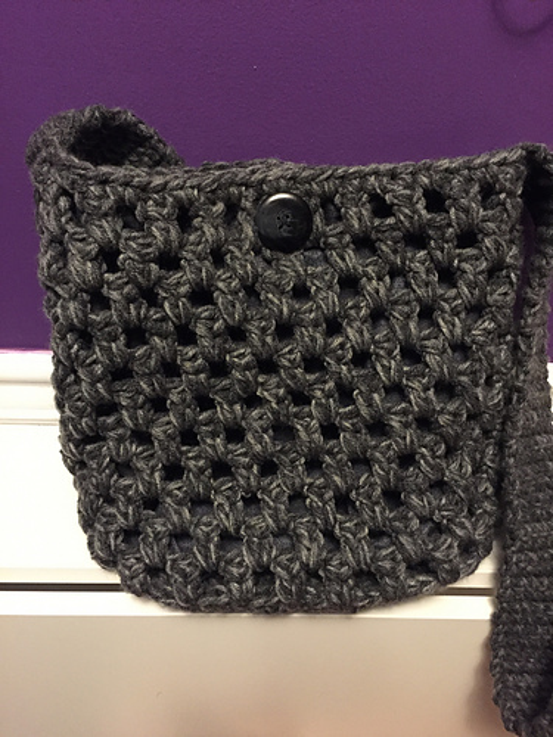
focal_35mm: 29
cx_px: 276
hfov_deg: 48.2
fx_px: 618
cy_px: 368
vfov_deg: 61.7
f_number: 2.2
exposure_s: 1/15
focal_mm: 4.15
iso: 320
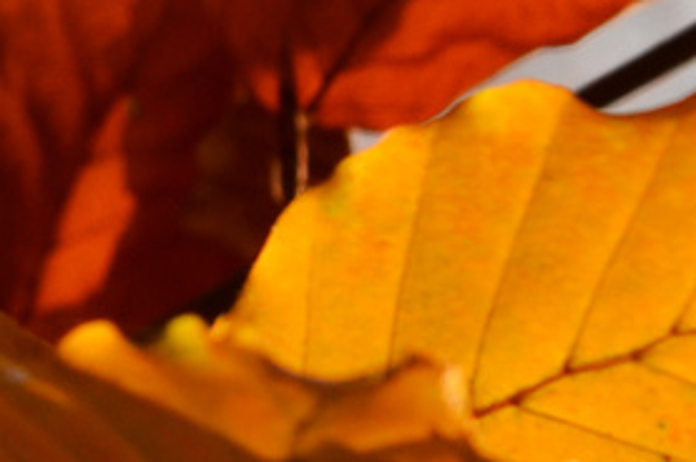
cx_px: -916
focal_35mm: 759
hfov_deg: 2.7
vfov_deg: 1.8
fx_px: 14657
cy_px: 696
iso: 200
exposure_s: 1/200
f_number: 10
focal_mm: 86
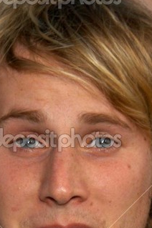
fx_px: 2443
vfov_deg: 5.3
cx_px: 55
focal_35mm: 385
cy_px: 283
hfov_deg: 3.6
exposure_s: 1/180
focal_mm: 80
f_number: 6.7
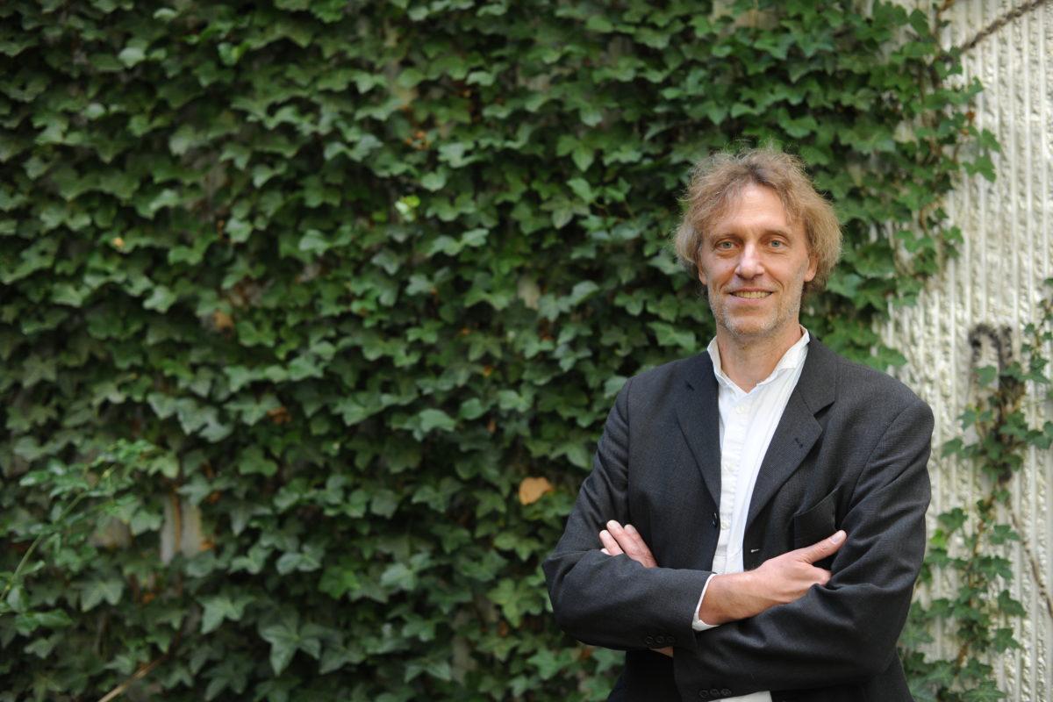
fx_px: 1462
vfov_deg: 27.0
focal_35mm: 50
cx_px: 526
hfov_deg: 39.6
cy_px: 351
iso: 400
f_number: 2.5
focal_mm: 50
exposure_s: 1/250
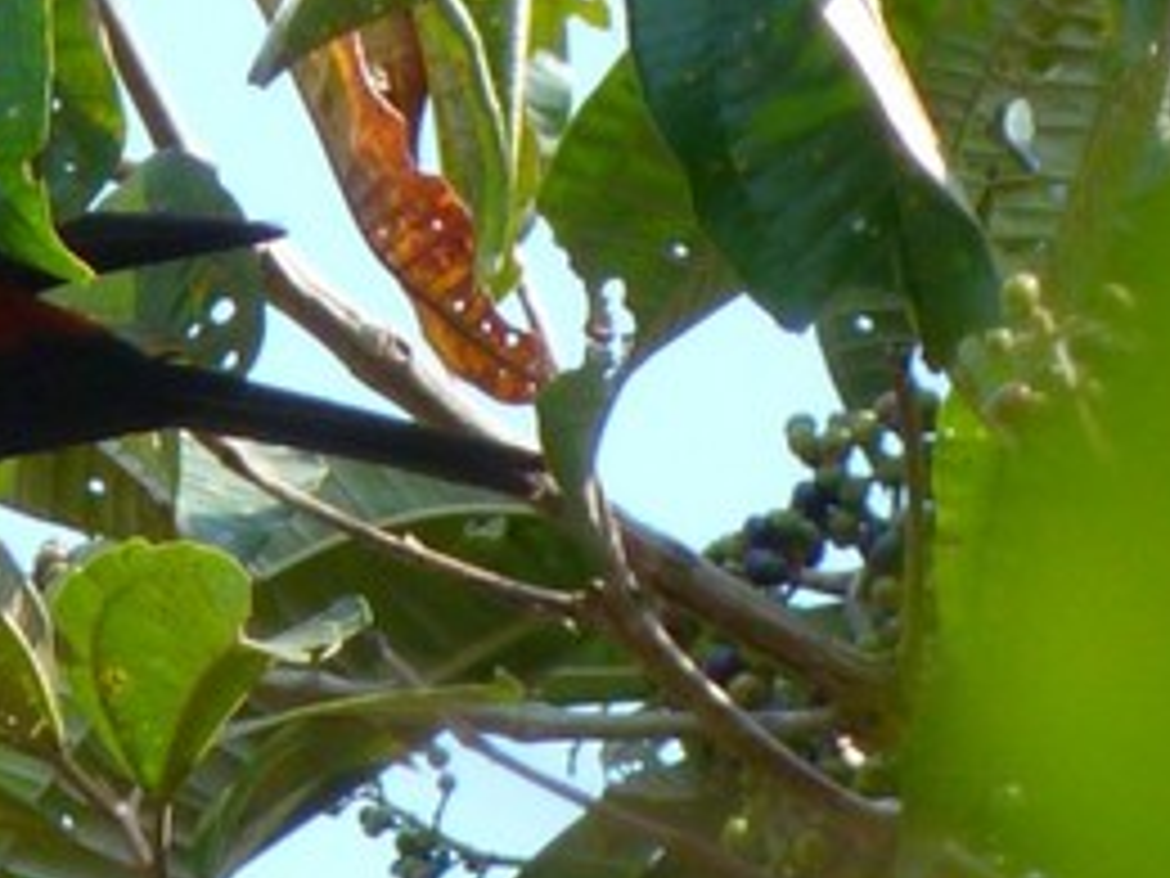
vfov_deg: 1.0
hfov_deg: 1.3
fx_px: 49956
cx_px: -112
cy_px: -5
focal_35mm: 1478
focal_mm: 108
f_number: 5.2
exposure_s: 1/250
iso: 160
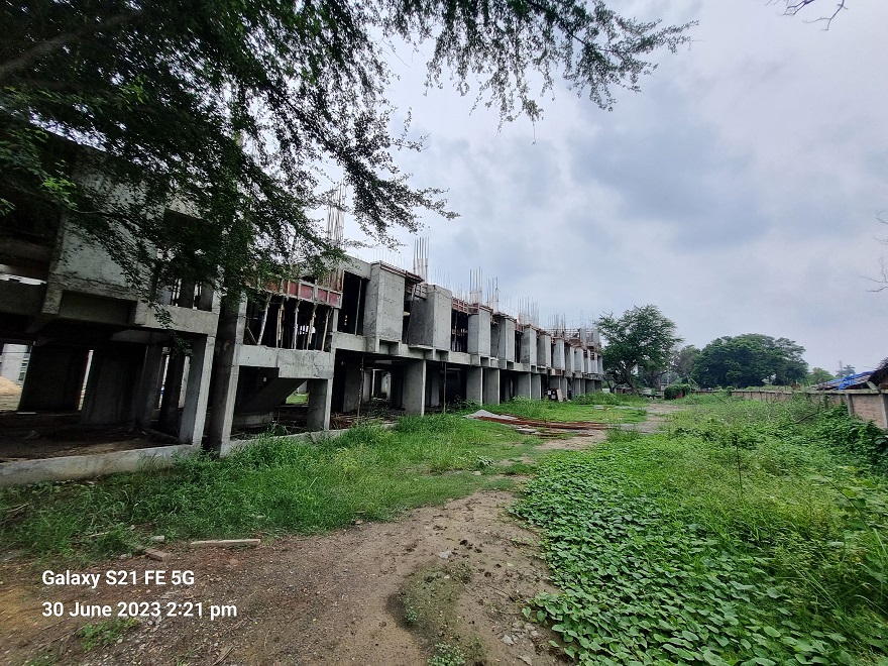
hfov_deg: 106.2
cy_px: 333
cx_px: 444
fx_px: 333
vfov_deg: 89.9
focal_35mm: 13
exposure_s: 1/1420
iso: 50
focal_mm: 1.74
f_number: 2.2
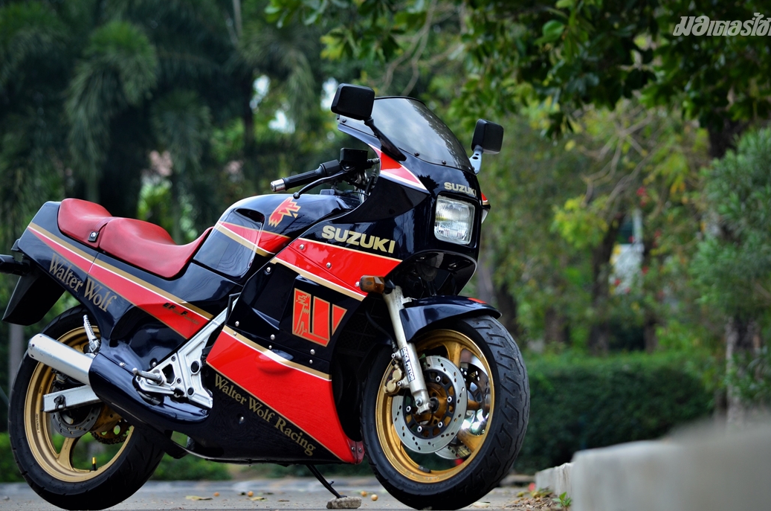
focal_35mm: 243
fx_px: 5194
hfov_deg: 8.5
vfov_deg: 5.6
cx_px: 376
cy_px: 280
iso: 400
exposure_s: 1/400
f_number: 5
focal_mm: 140
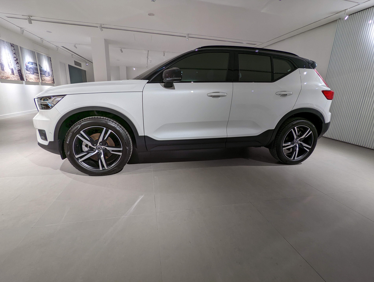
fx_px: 173
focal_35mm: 16
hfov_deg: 94.4
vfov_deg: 78.2
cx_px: 187
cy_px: 141
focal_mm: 2.35
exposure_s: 1/37.3
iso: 48
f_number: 2.2
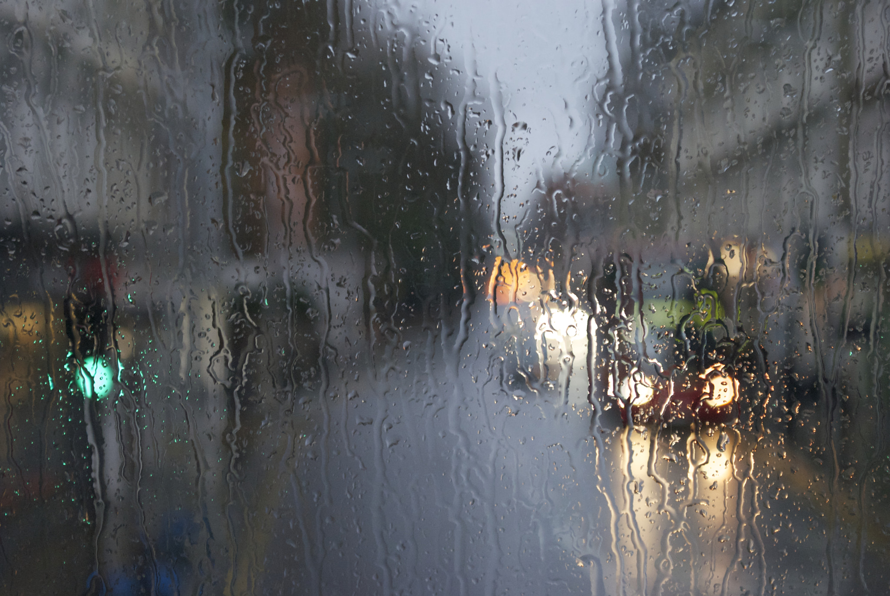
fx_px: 2042
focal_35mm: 82
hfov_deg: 24.6
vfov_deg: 16.6
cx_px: 445
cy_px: 298
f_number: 5.6
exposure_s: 1/40
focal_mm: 55
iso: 800
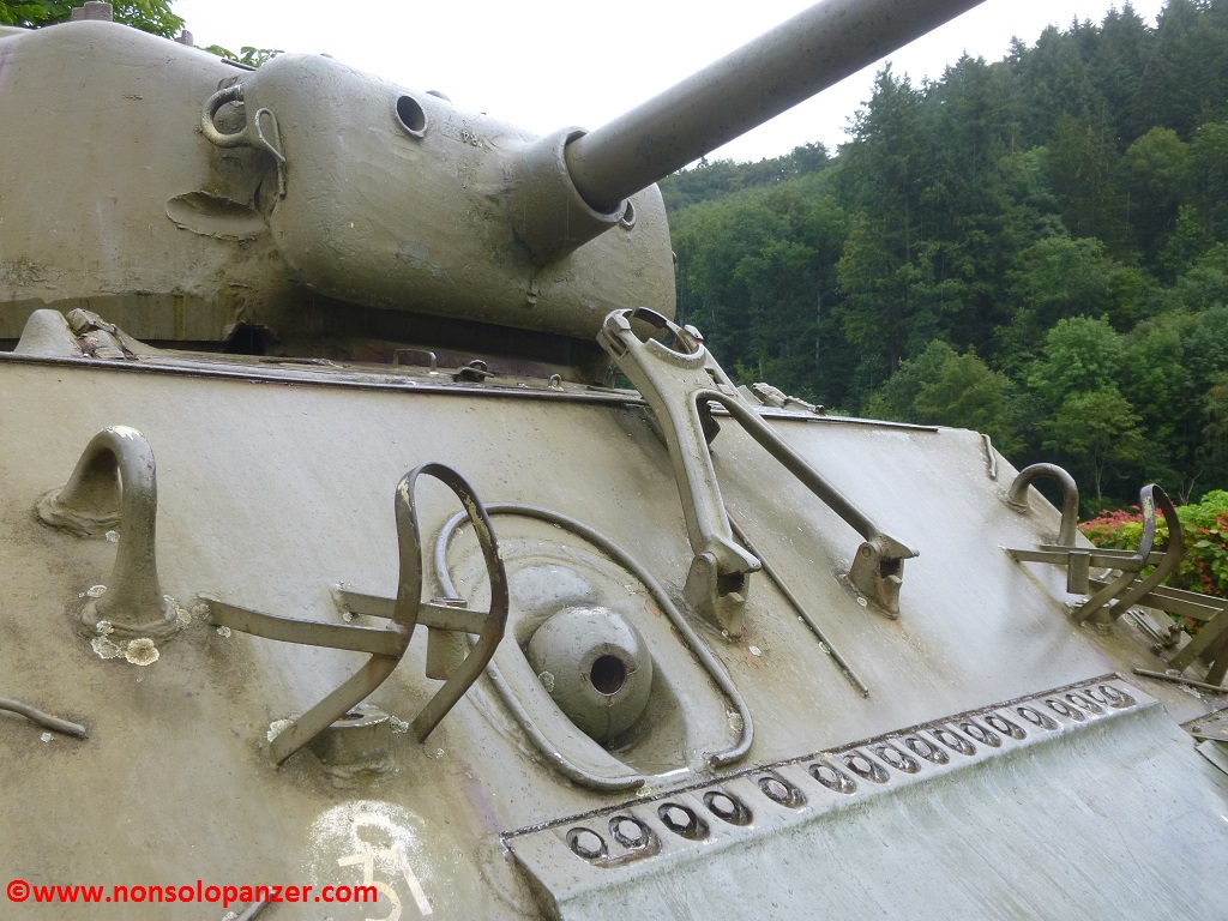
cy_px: 460
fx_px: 1100
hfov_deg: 58.4
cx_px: 614
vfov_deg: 45.4
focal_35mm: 31
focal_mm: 5.6
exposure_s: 1/100
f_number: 3.4
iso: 100
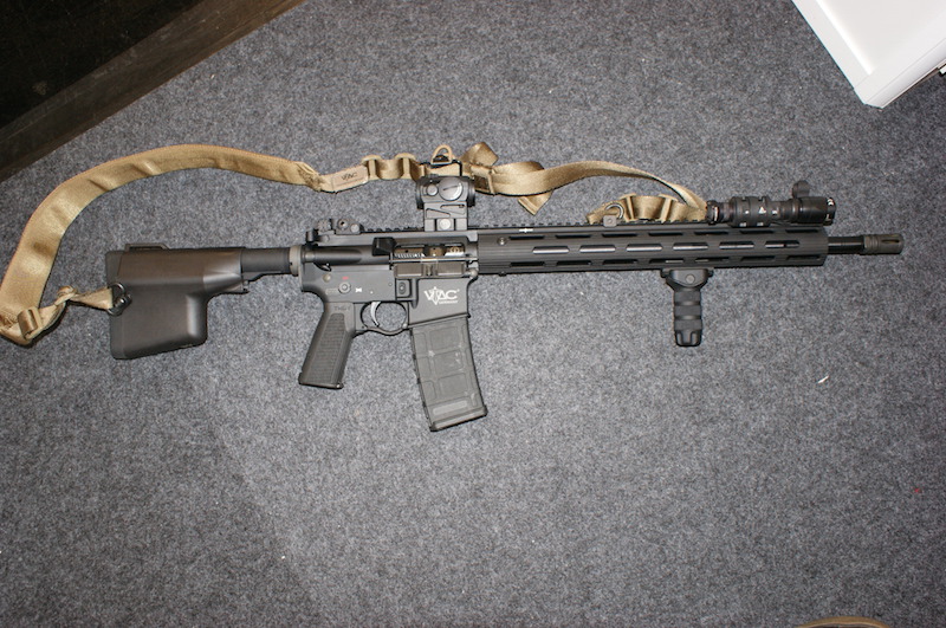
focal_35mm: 30
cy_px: 314
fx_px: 787
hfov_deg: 62.0
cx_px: 473
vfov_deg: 43.5
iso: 400
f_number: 5.6
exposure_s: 1/60
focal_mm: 20
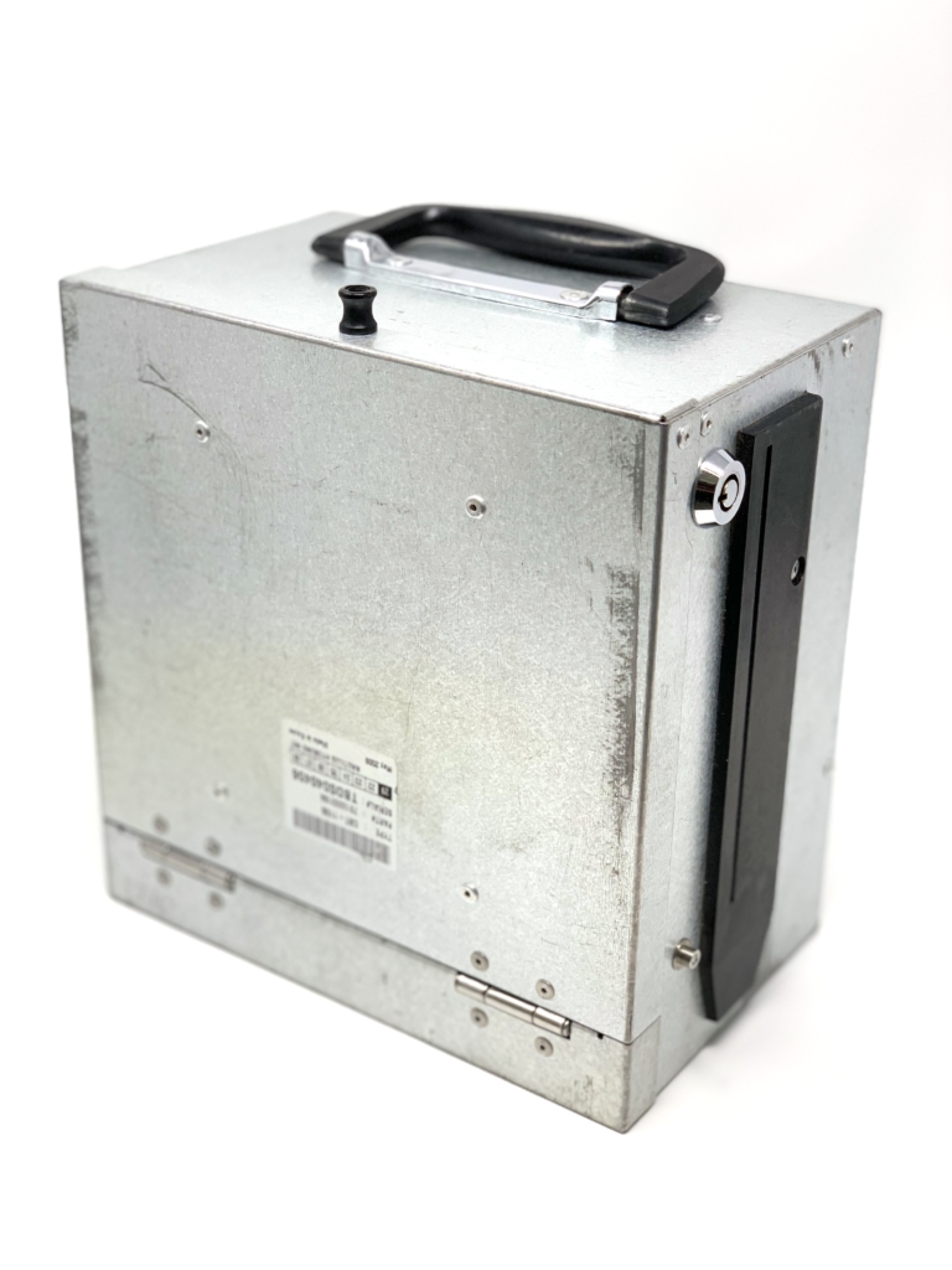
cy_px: 635
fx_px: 1907
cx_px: 476
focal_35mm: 52
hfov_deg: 28.0
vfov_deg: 36.8
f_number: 2.4
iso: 25
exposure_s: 1/122
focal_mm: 6
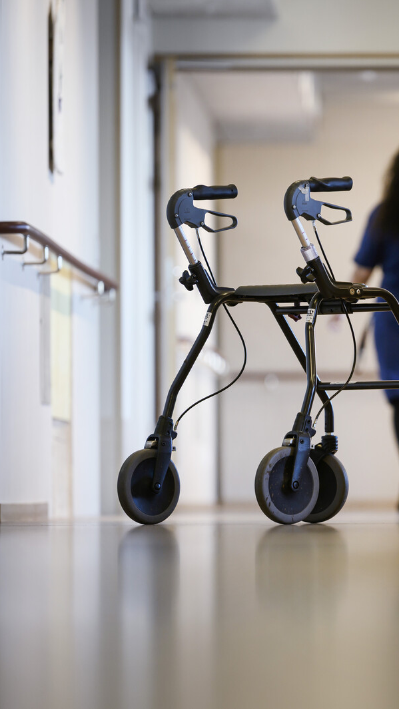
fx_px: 5921
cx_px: 430
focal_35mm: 315
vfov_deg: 6.9
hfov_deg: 3.9
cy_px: 354
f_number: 2.8
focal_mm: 200
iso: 320
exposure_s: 1/125
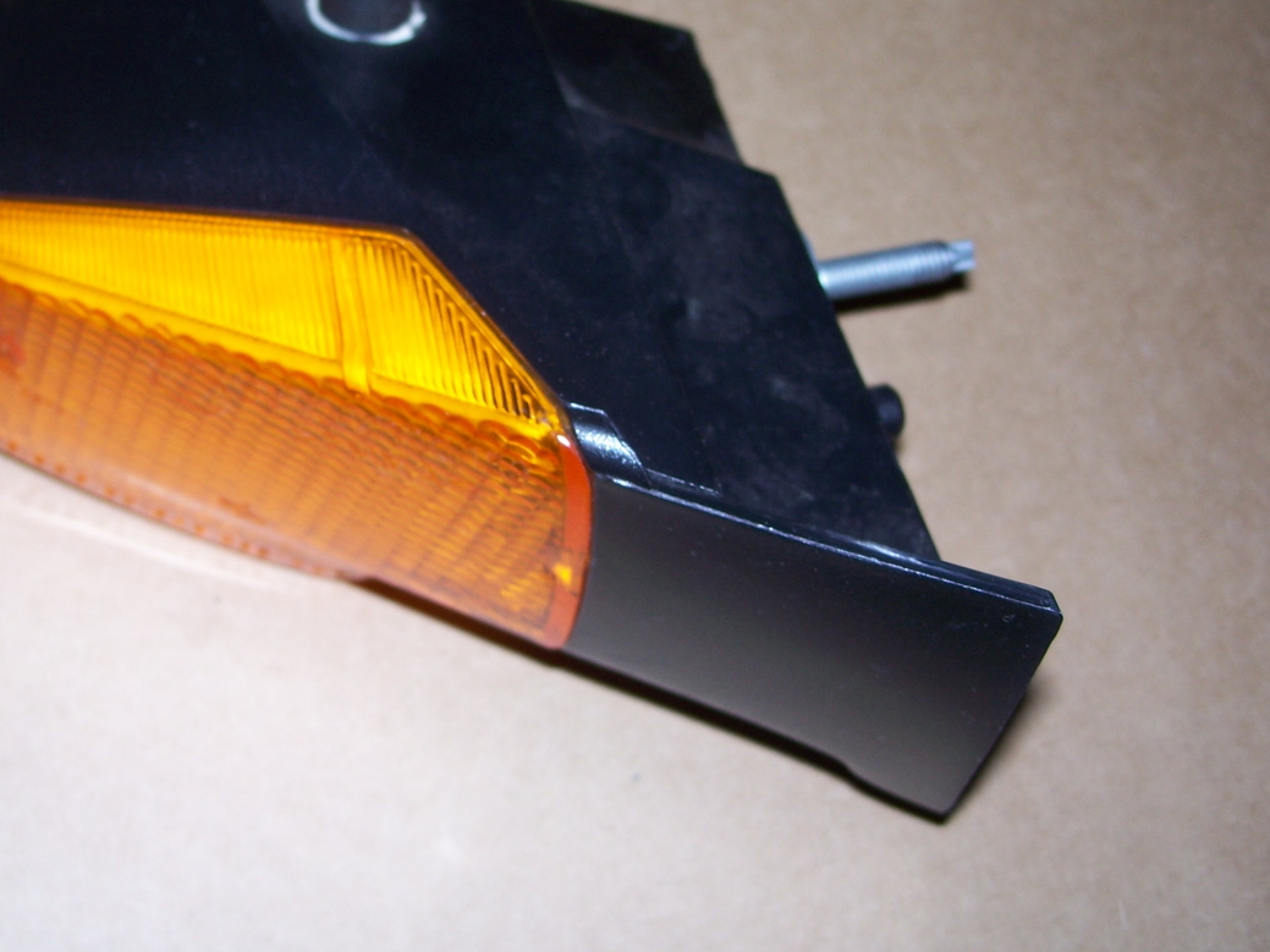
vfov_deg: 25.6
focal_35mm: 57
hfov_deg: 33.5
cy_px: 343
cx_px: 412
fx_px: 2091
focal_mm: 7.8
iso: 80
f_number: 2.8
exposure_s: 1/60
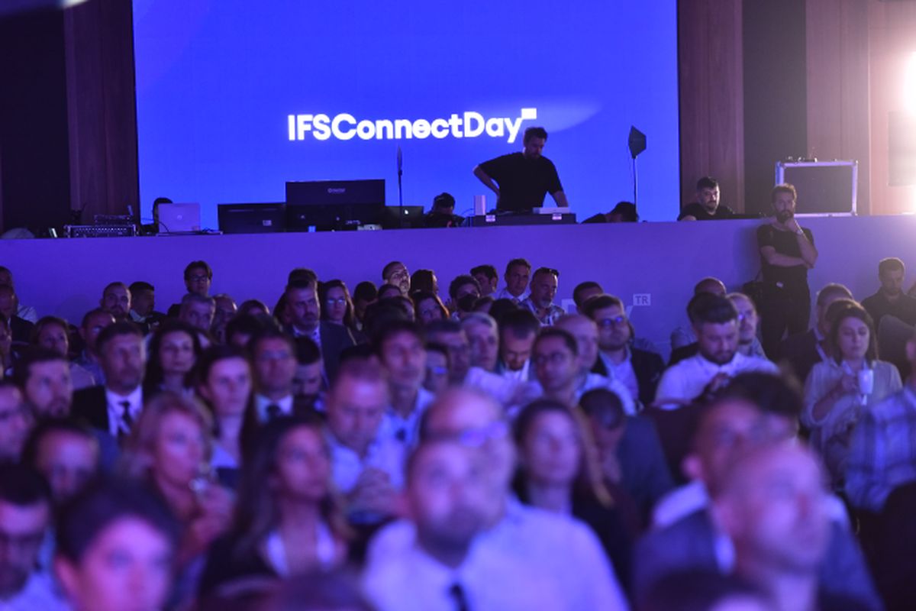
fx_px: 4198
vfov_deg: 8.3
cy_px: 306
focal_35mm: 165
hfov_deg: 12.5
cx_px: 458
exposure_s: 1/60
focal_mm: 165
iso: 2000
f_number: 2.8
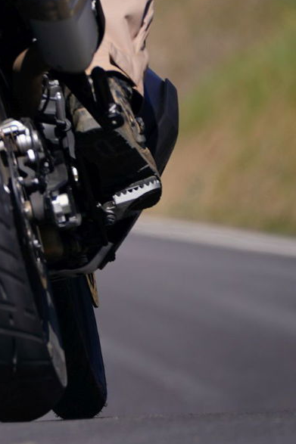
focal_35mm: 1090
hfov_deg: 1.3
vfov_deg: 1.9
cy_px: 113
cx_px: -152
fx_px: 13450
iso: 200
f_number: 5.6
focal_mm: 400
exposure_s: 1/2000
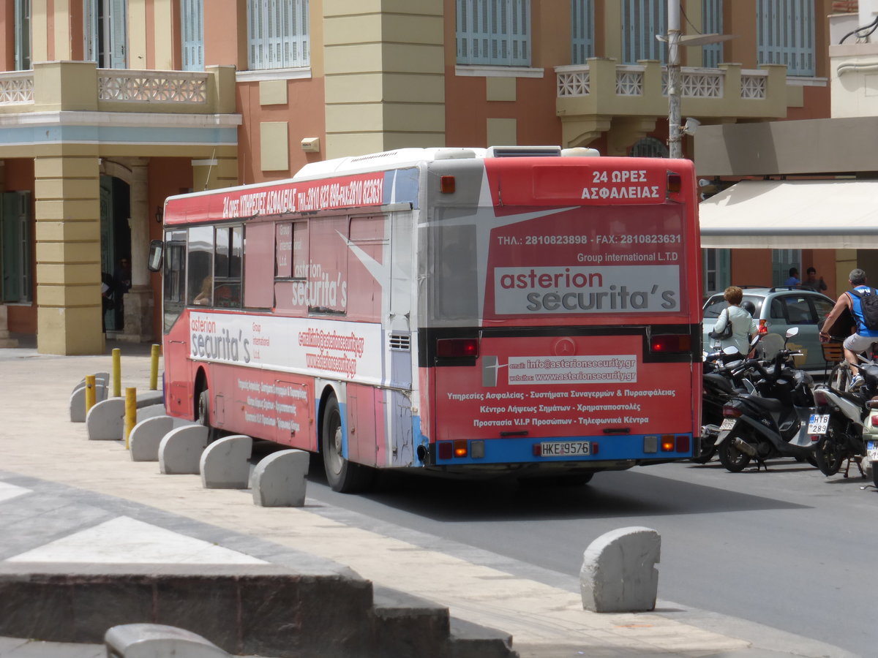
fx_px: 2765
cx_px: 439
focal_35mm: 109
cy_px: 329
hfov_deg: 18.0
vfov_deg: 13.6
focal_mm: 19.4
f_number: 5.3
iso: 100
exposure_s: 1/640
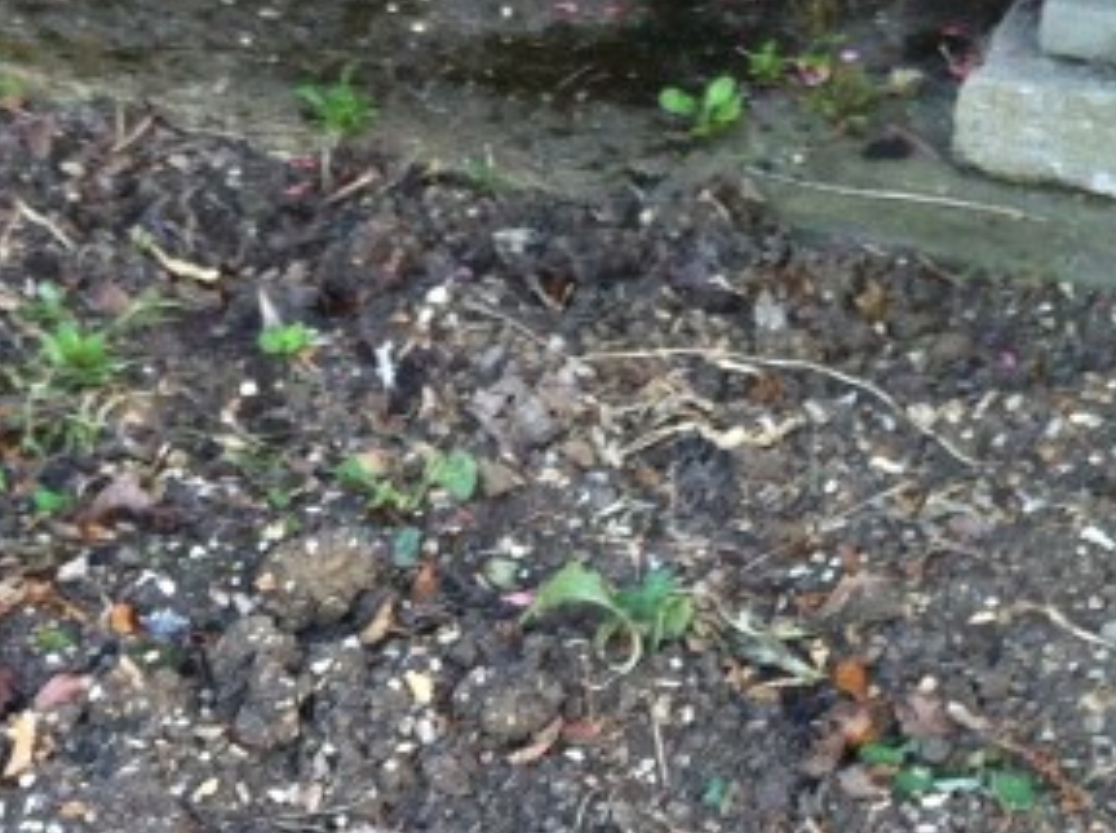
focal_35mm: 125
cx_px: 46
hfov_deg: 15.5
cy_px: 779
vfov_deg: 11.7
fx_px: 4023
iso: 80
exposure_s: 1/60
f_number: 2.8
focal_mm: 3.85
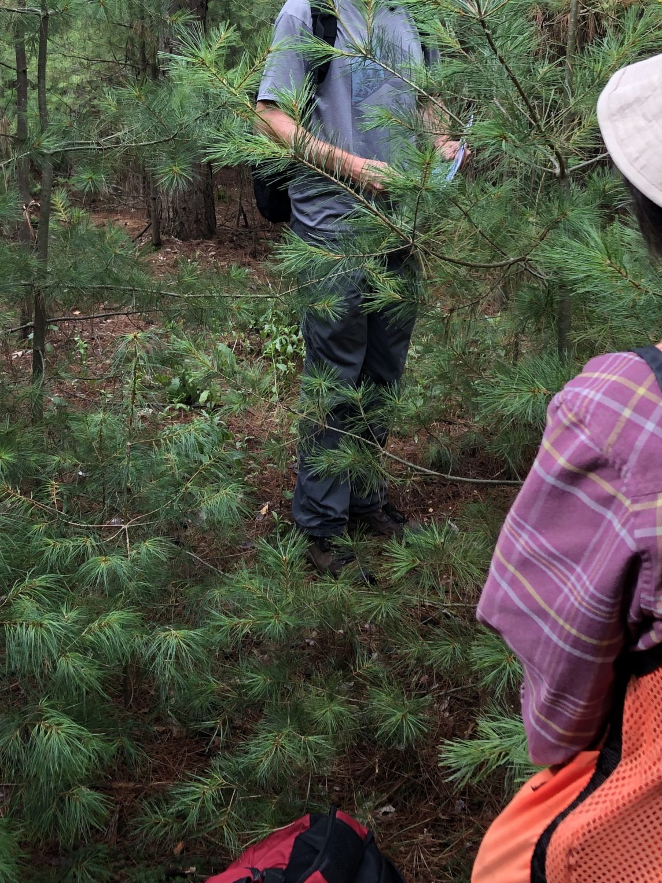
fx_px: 1198
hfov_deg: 30.8
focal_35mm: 47
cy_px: 197
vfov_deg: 39.1
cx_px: 263
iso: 25
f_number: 1.8
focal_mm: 3.99
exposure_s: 1/120
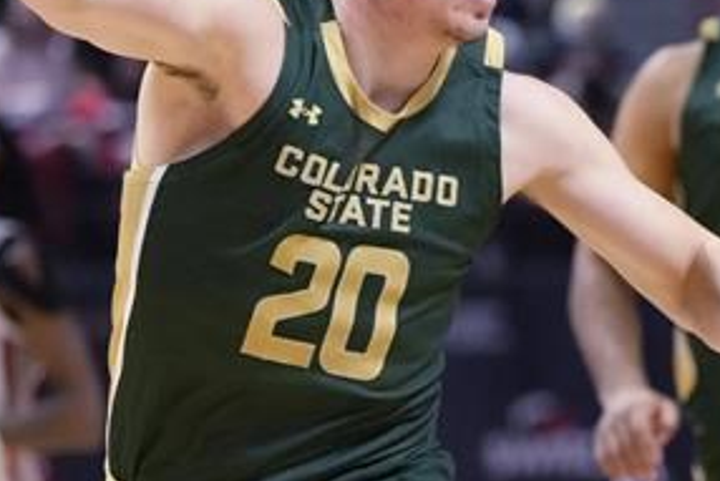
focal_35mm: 501
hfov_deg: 4.1
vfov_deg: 2.7
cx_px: 931
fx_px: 10025
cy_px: 500
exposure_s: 1/1600
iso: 5000
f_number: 2.8
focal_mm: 140
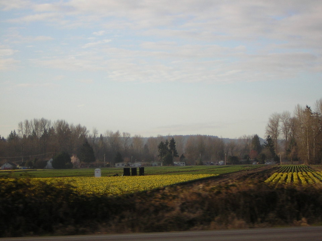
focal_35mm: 108
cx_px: 161
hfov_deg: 18.2
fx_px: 1005
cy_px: 120
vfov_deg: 13.7
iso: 50
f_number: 4.7
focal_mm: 14.1
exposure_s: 1/282
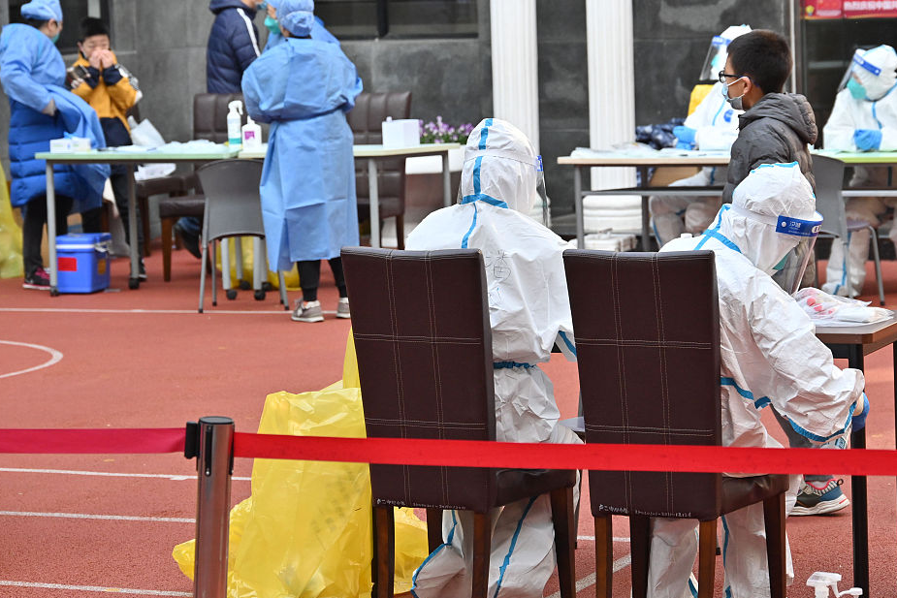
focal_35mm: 131
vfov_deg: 10.5
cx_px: 466
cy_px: 233
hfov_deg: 15.6
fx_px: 3264
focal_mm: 101
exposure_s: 1/800
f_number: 6.3
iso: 1250
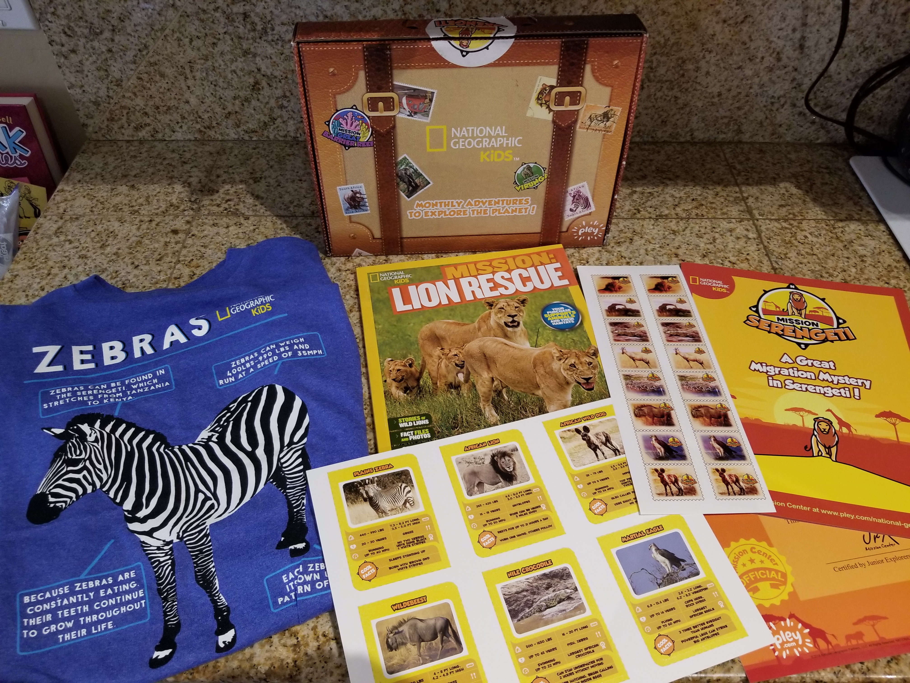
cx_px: 455
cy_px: 342
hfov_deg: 67.3
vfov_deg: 53.1
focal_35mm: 26
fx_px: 683
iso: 160
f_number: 1.7
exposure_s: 1/30
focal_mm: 4.25
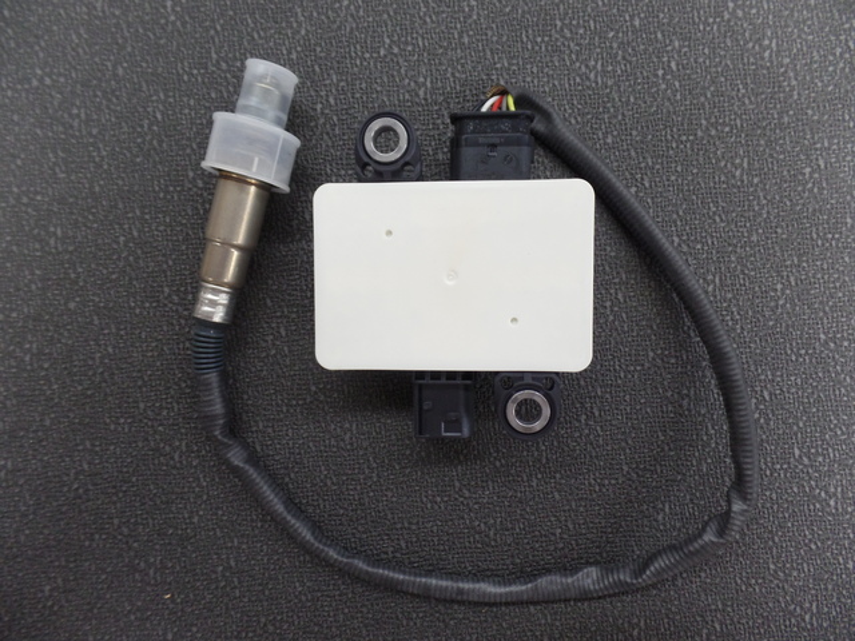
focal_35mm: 23
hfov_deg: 73.9
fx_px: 568
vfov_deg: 58.9
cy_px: 320
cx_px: 428
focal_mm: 4.1
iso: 240
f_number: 2.8
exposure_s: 1/30
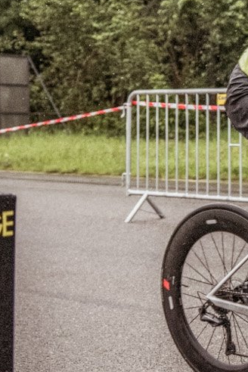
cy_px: 148
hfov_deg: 13.0
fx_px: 1033
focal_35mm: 100
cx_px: 356
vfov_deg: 20.4
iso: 6400
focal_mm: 24
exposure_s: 1/1600
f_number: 2.8
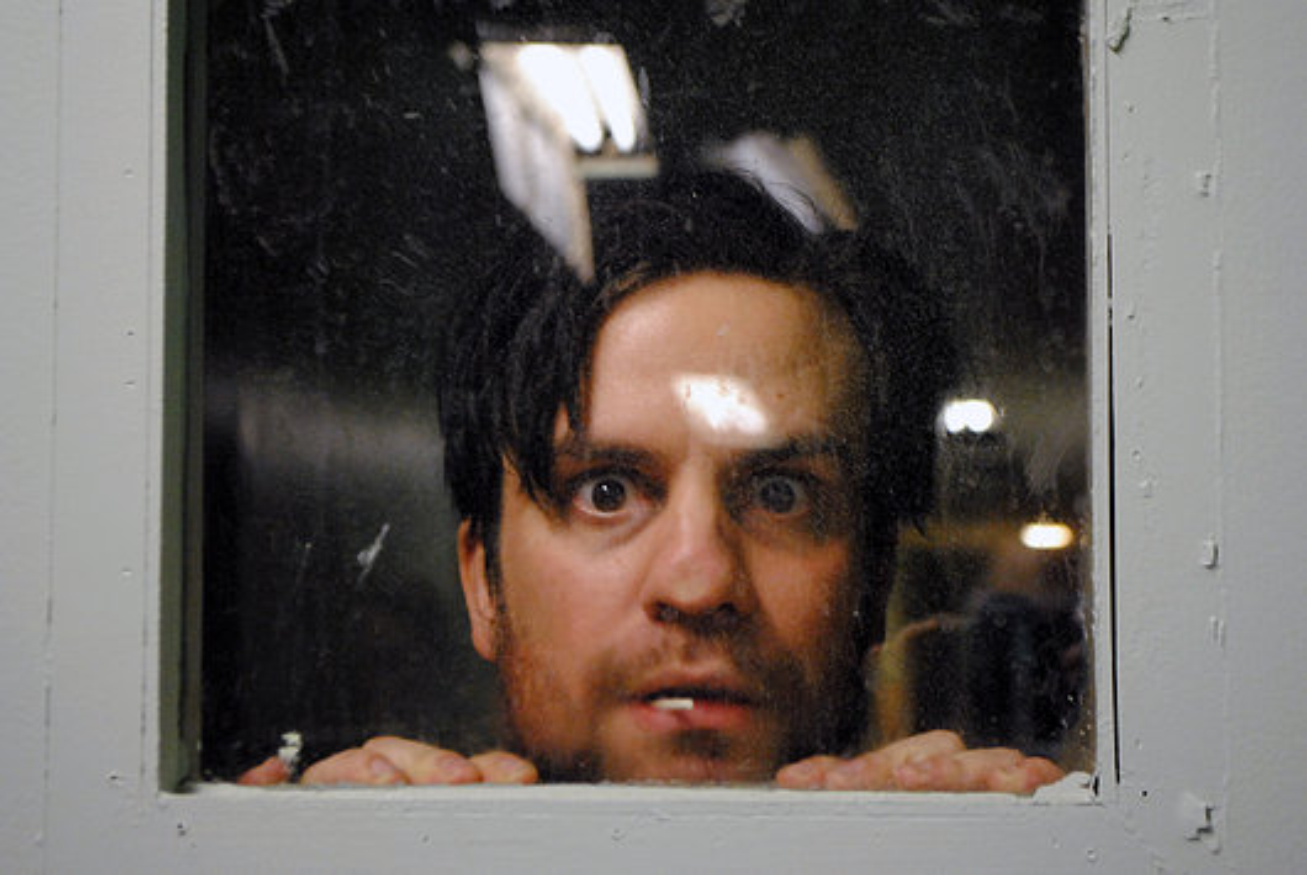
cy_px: 438
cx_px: 654
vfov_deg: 19.0
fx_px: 2618
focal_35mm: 72
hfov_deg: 28.0
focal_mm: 48
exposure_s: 1/30
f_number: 5.3
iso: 1600
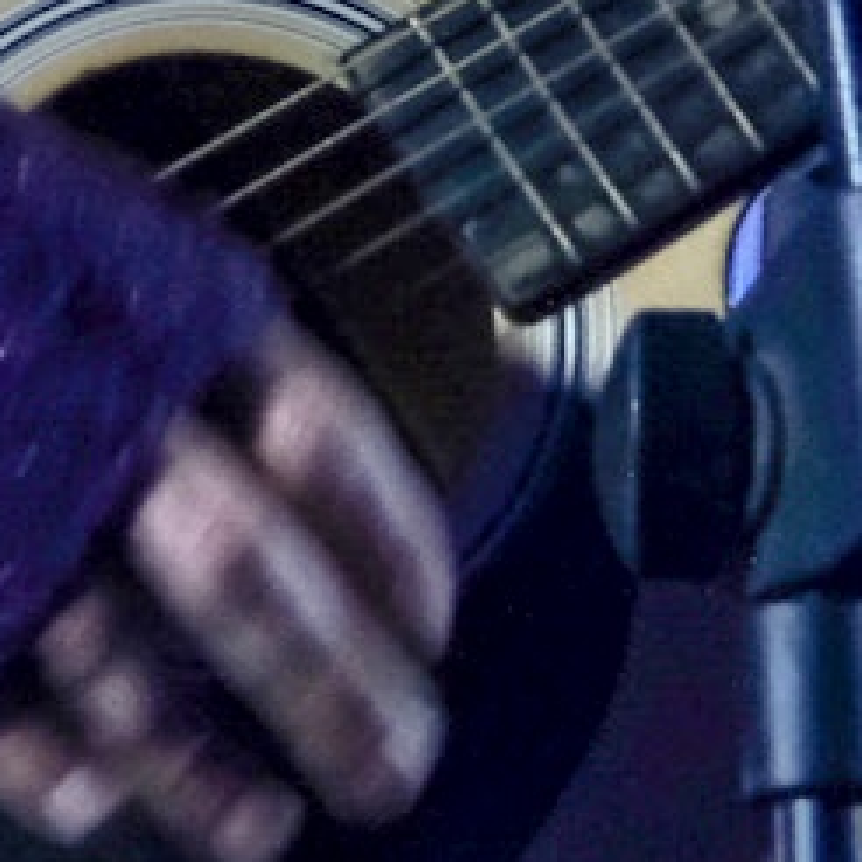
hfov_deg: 2.4
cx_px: 981
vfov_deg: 2.3
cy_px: -1085
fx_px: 20933
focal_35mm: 743
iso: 2000
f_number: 4
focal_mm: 69.8
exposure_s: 1/80
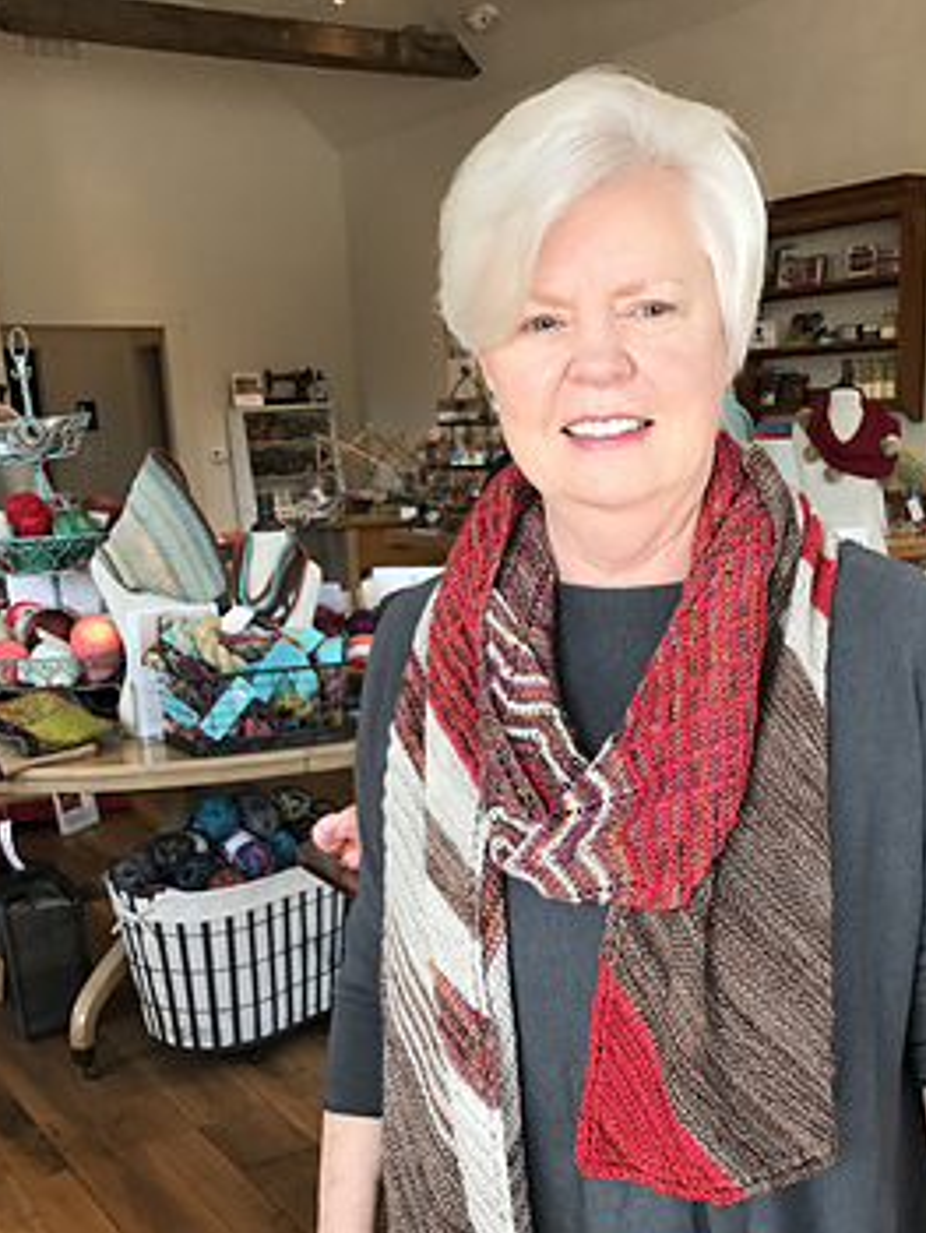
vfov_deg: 45.6
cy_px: 877
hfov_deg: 35.8
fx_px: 1425
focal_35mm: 40
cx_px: 583
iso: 25
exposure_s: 1/120
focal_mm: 3.99
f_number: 1.8
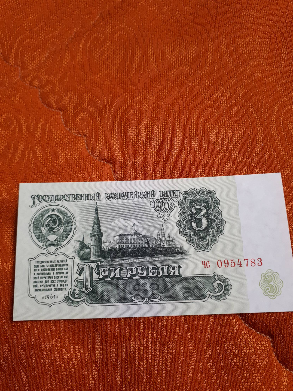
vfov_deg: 65.3
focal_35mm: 27
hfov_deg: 51.3
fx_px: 305
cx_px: 146
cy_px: 196
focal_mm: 3.6
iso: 160
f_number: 1.9
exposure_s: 1/33
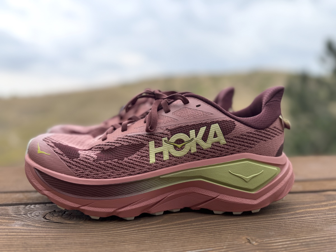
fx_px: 233
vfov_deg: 56.8
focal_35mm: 24
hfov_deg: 71.6
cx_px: 168
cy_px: 126
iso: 80
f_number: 1.78
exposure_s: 1/2000
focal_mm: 6.76
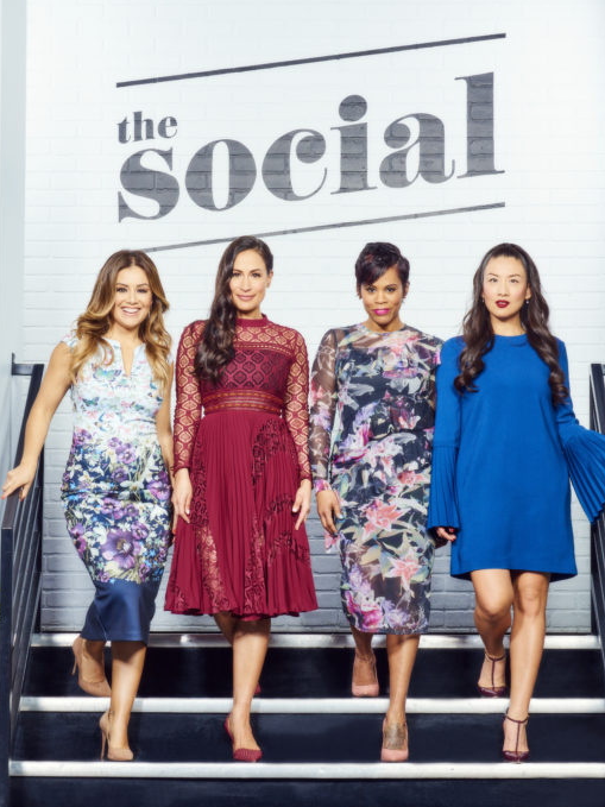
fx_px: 2704
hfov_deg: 12.8
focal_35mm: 116
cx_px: 245
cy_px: 404
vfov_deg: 17.0
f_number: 7.1
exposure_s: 1/200
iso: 400
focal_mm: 80
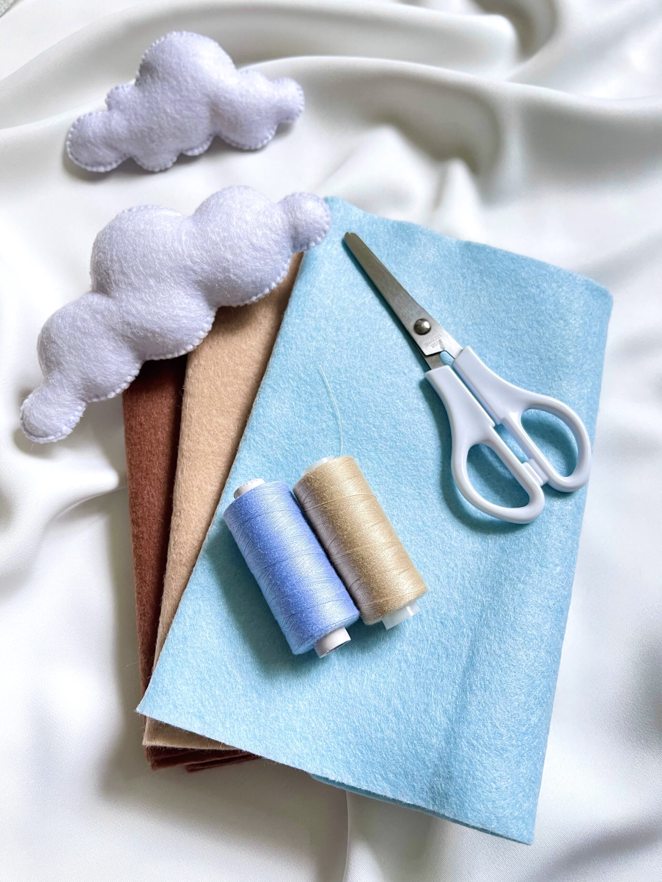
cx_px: 331
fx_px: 663
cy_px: 441
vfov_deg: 67.3
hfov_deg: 53.1
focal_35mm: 26
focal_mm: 5.1
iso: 160
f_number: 1.6
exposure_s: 1/60
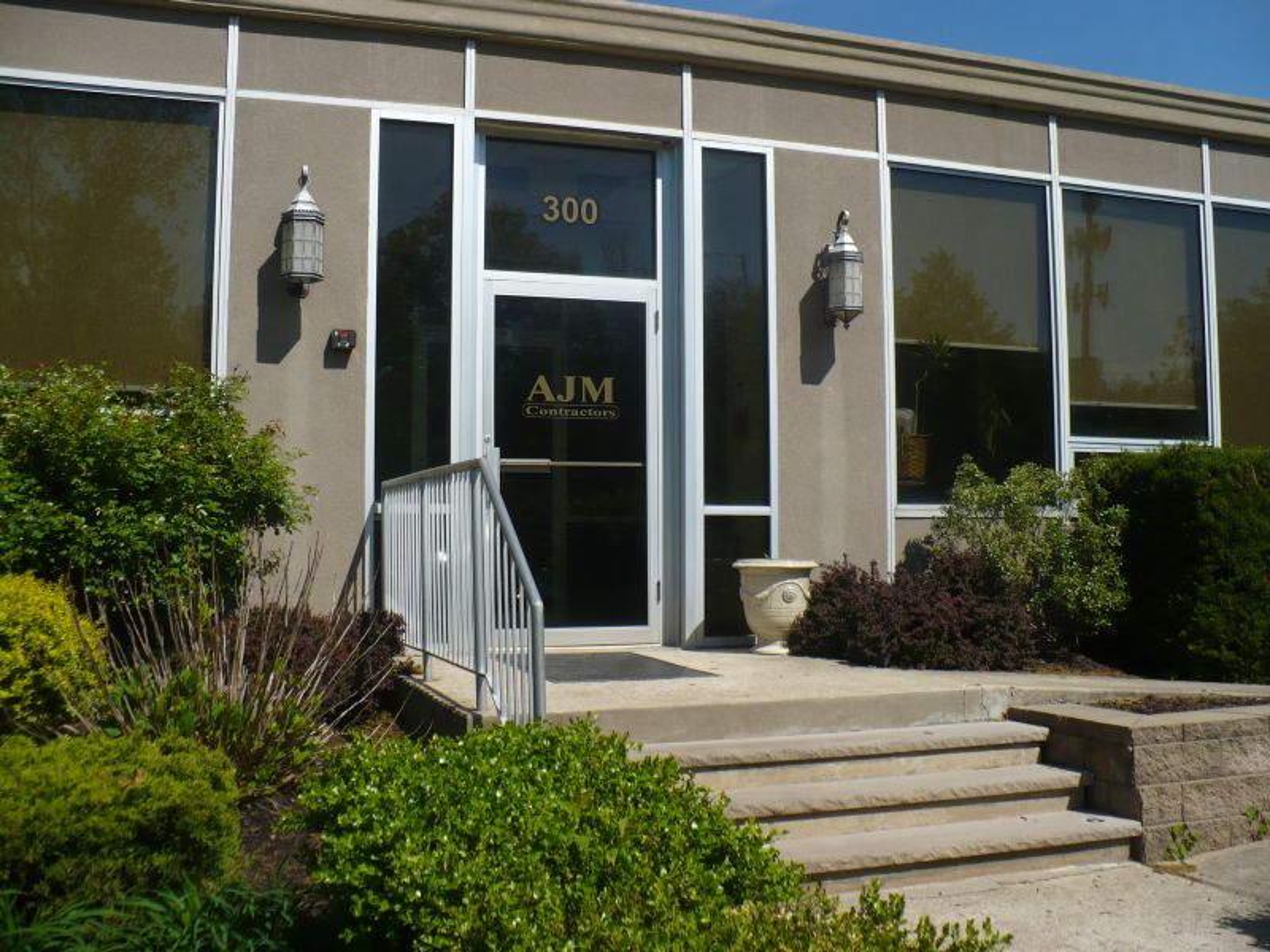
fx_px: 1357
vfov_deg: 38.7
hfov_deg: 50.1
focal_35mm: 37
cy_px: 476
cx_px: 635
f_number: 8
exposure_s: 1/320
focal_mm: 6.1
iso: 100
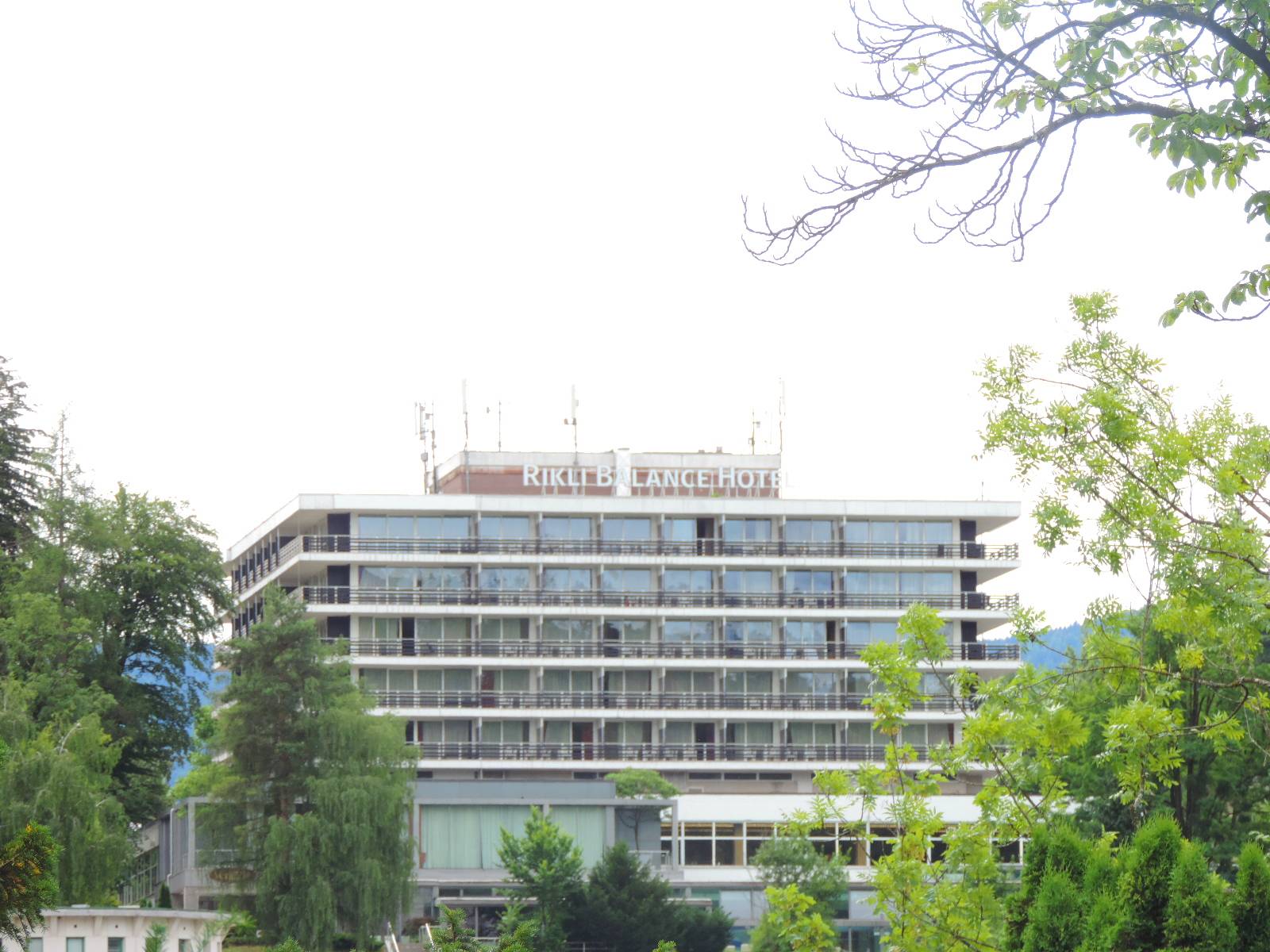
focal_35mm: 225
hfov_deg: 8.8
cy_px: 476
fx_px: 8255
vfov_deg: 6.6
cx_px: 635
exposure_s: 1/200
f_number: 4.6
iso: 80
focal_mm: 40.1
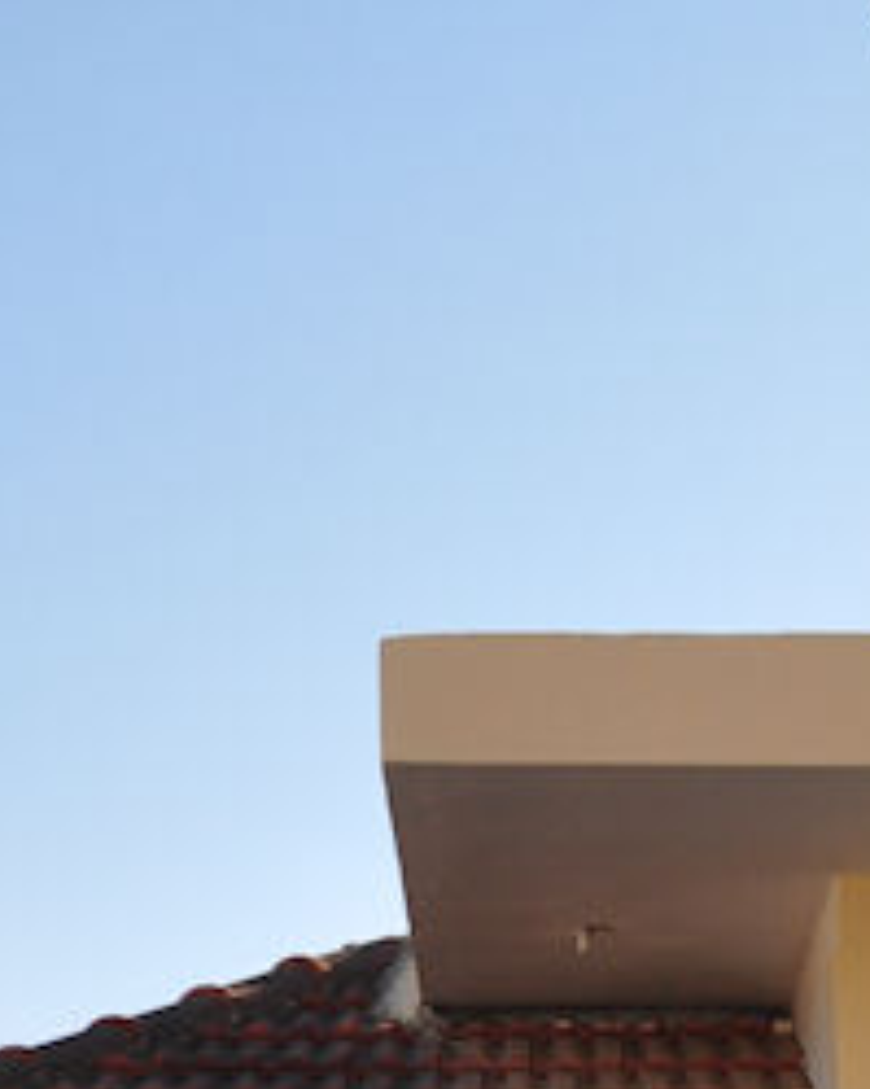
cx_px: 546
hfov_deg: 12.6
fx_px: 3929
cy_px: 1594
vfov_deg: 14.8
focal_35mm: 122
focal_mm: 18
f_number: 9
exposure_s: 1/320
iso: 200
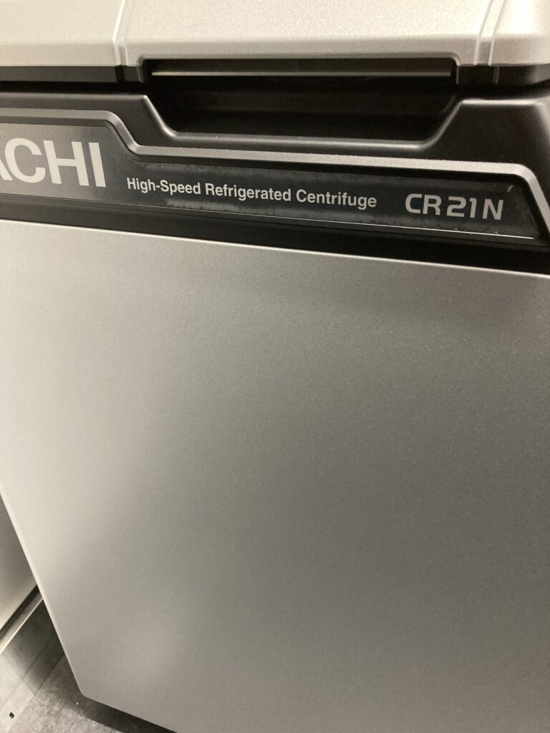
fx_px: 593
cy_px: 366
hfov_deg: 49.7
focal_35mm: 28
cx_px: 275
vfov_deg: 63.4
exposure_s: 1/40
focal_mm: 3.99
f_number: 1.8
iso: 400
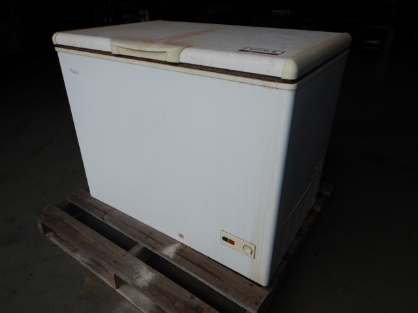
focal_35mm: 24
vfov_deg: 56.8
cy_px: 156
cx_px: 209
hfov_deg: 71.6
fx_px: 290
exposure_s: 1/1000
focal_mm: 4.3
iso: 125
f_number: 2.8
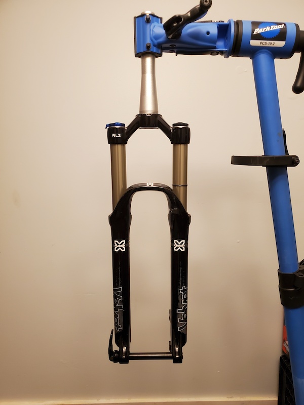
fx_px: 304
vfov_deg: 67.3
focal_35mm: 26
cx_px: 152
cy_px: 202
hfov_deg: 53.1
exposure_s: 1/60
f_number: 1.5
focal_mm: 4.3
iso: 250
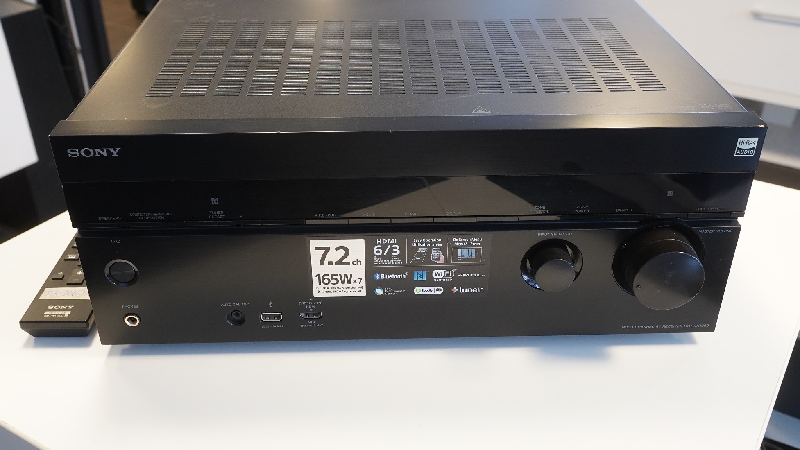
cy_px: 229
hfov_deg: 52.8
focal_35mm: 38
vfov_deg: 31.2
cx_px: 398
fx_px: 806
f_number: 5.6
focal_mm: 24
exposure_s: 1/20
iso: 2000
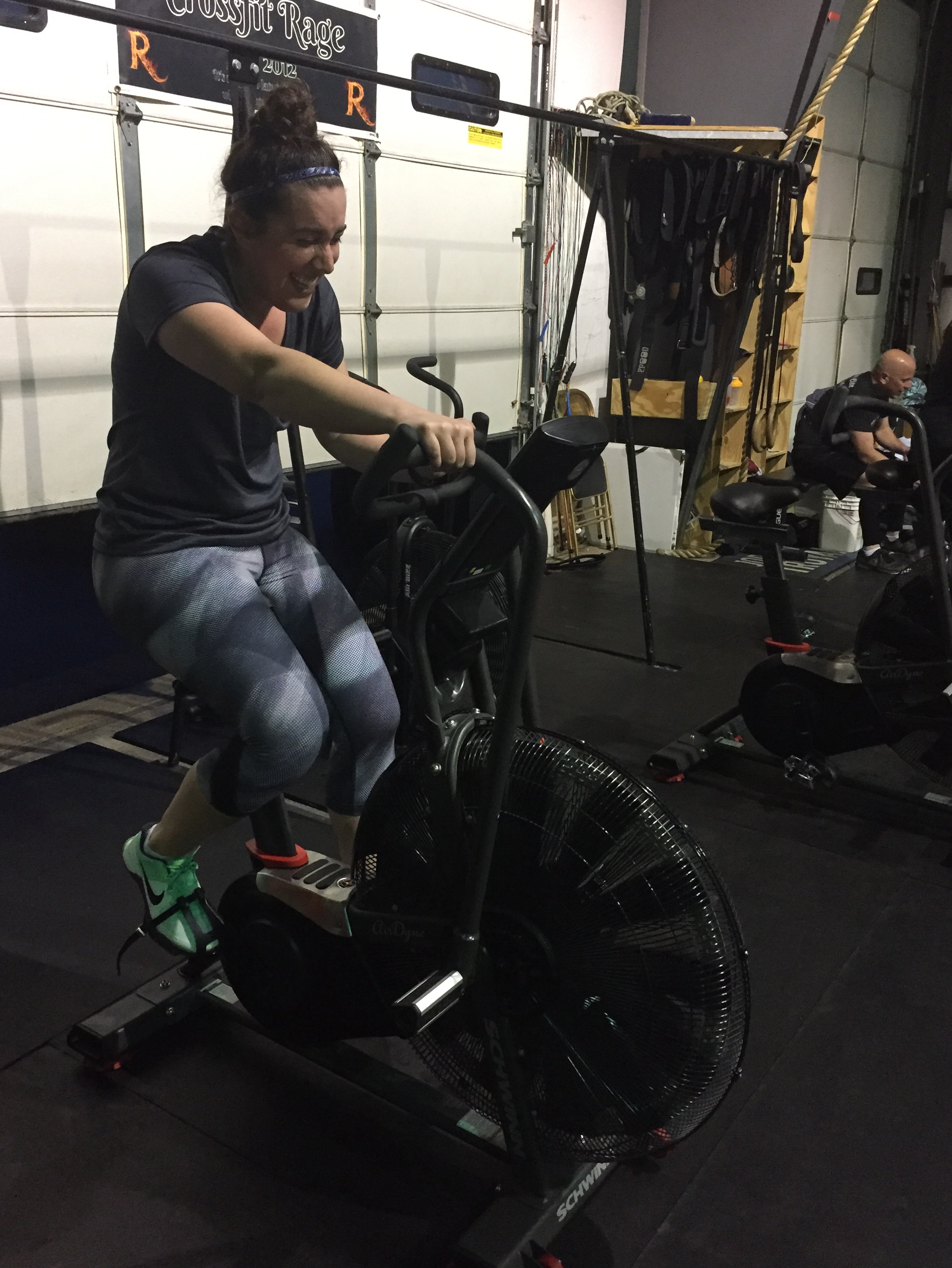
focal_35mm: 32
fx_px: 1173
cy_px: 620
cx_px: 447
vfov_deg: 56.8
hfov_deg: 44.1
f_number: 2.2
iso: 320
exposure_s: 1/30
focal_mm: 4.15
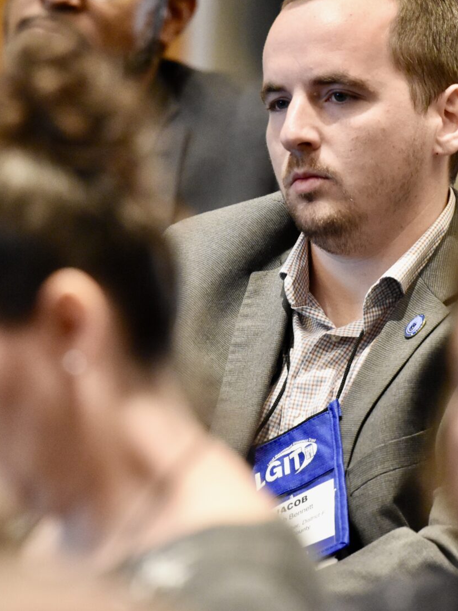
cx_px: 318
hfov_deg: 2.8
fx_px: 9495
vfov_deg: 3.7
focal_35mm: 538
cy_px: 262
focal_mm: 200
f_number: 2.8
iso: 3200
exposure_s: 1/50
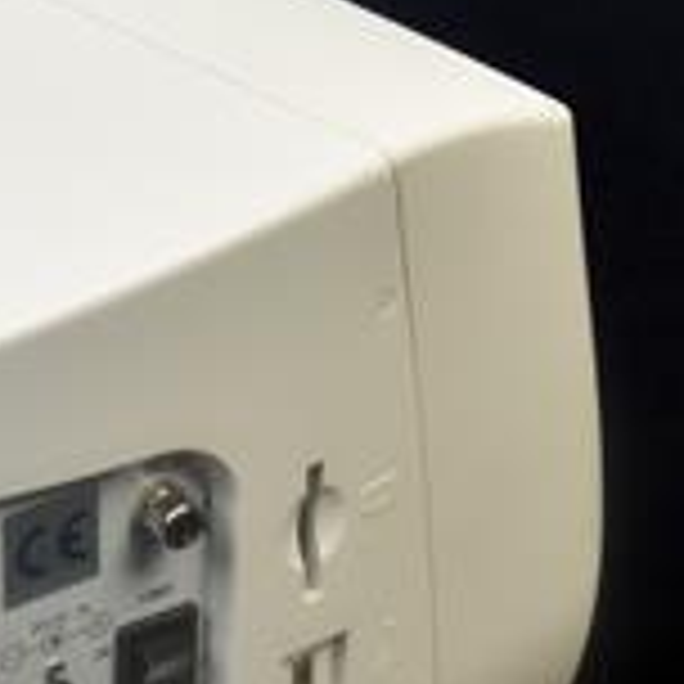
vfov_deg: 6.3
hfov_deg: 6.3
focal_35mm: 277
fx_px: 6185
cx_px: -54
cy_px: 734
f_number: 13
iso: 200
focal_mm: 55
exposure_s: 1/200
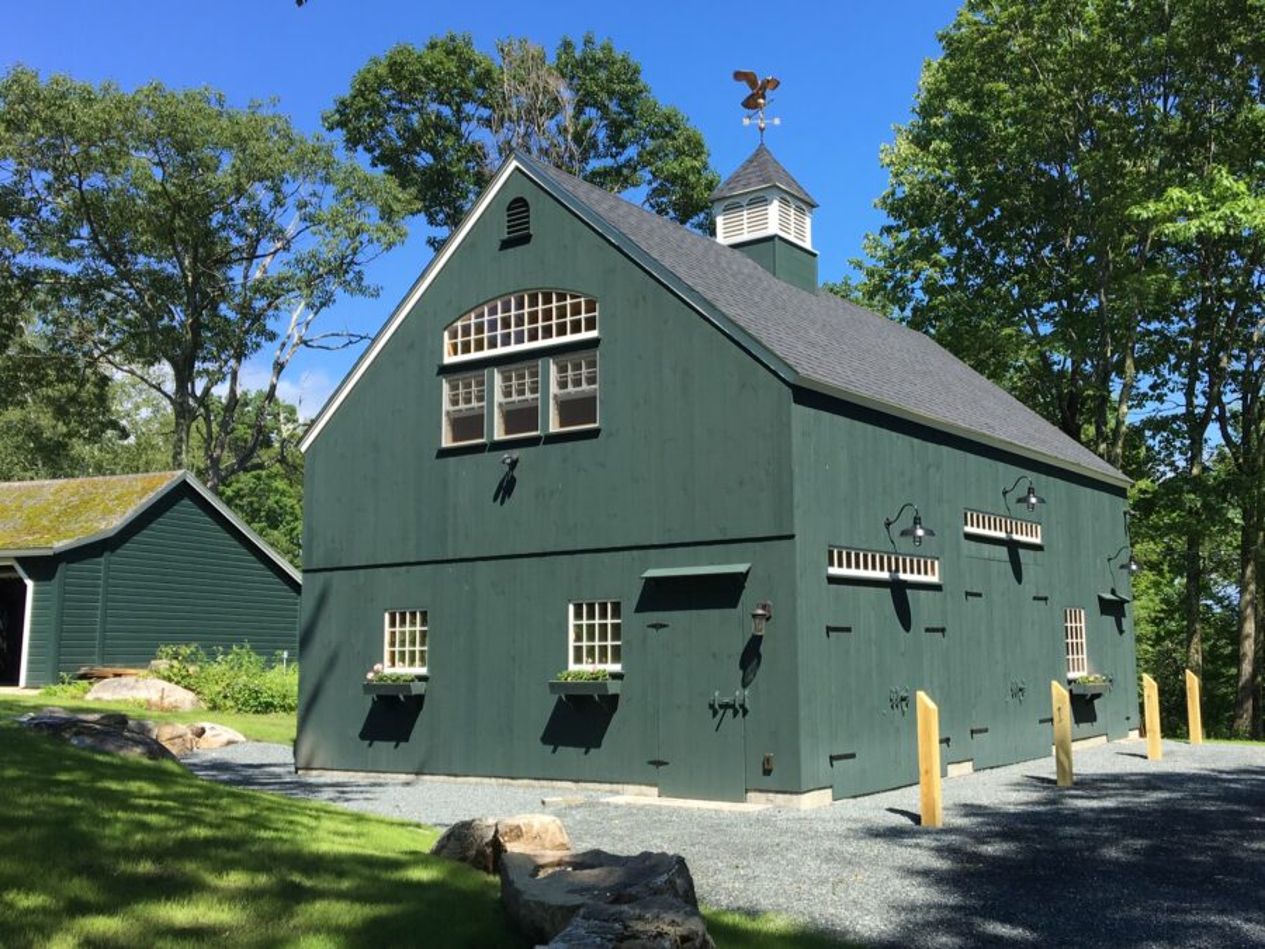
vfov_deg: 48.2
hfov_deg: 61.7
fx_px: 1060
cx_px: 632
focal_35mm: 29
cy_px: 474
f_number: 2.2
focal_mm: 4.15
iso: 25
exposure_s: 1/777
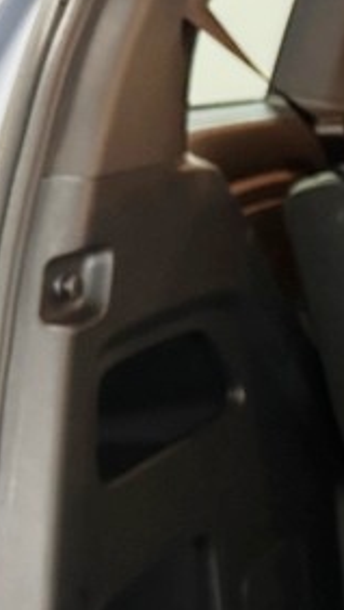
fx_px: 1538
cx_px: 870
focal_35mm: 95
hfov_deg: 10.6
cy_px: 424
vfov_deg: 22.3
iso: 1000
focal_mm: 6.86
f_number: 1.78
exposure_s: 1/30
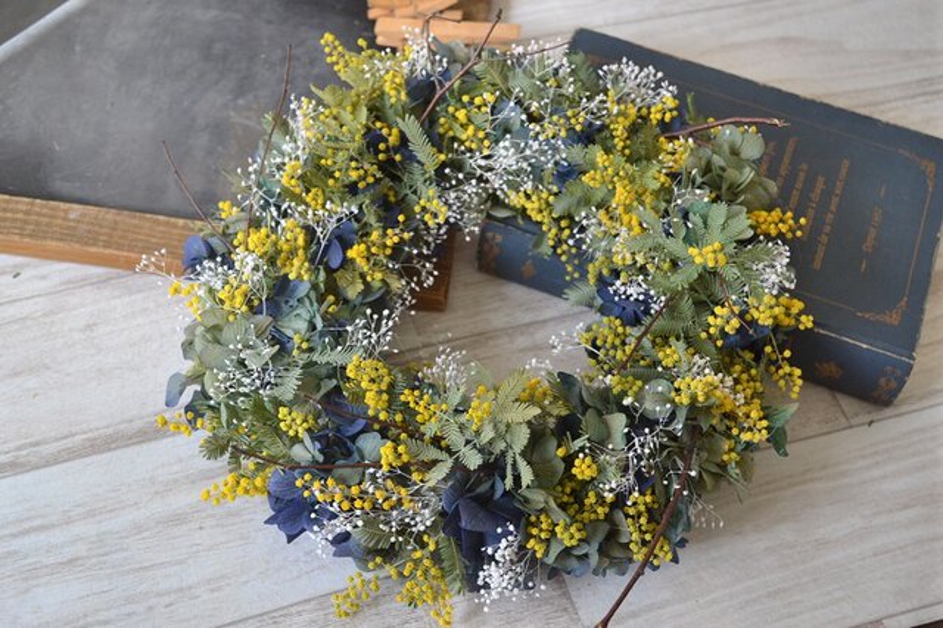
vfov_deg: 25.0
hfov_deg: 36.9
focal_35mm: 54
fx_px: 1414
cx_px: 472
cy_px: 314
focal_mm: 36
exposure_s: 1/80
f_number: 5
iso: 400
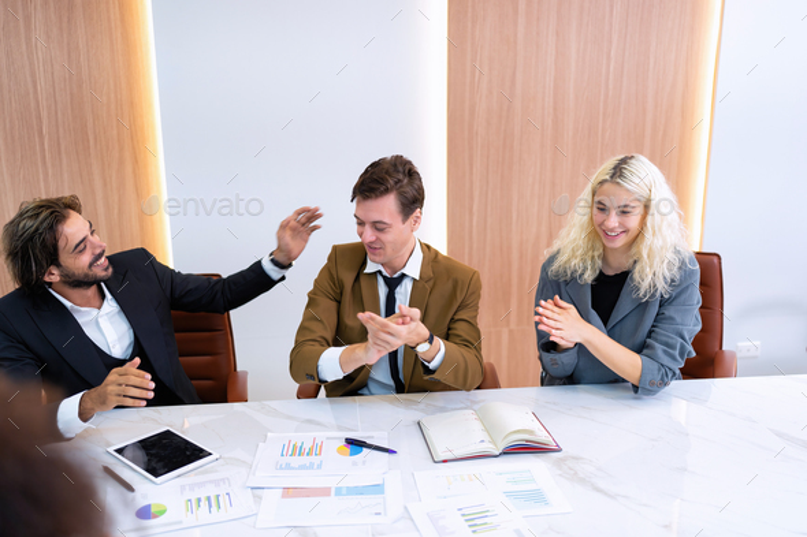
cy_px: 268
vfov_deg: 37.8
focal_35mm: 35
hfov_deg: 54.4
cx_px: 404
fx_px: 784
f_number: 1.4
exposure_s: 1/160
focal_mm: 35
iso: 100
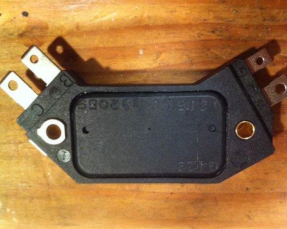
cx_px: 153
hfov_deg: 49.1
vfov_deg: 40.1
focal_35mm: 37
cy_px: 114
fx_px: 314
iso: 500
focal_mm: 3.85
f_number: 2.8
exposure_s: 1/17
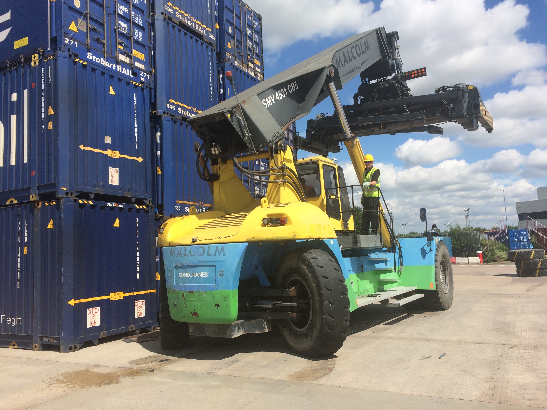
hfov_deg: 61.7
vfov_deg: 48.2
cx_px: 274
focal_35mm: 29
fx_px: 458
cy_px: 205
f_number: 2.2
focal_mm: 4.15
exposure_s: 1/2415
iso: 32
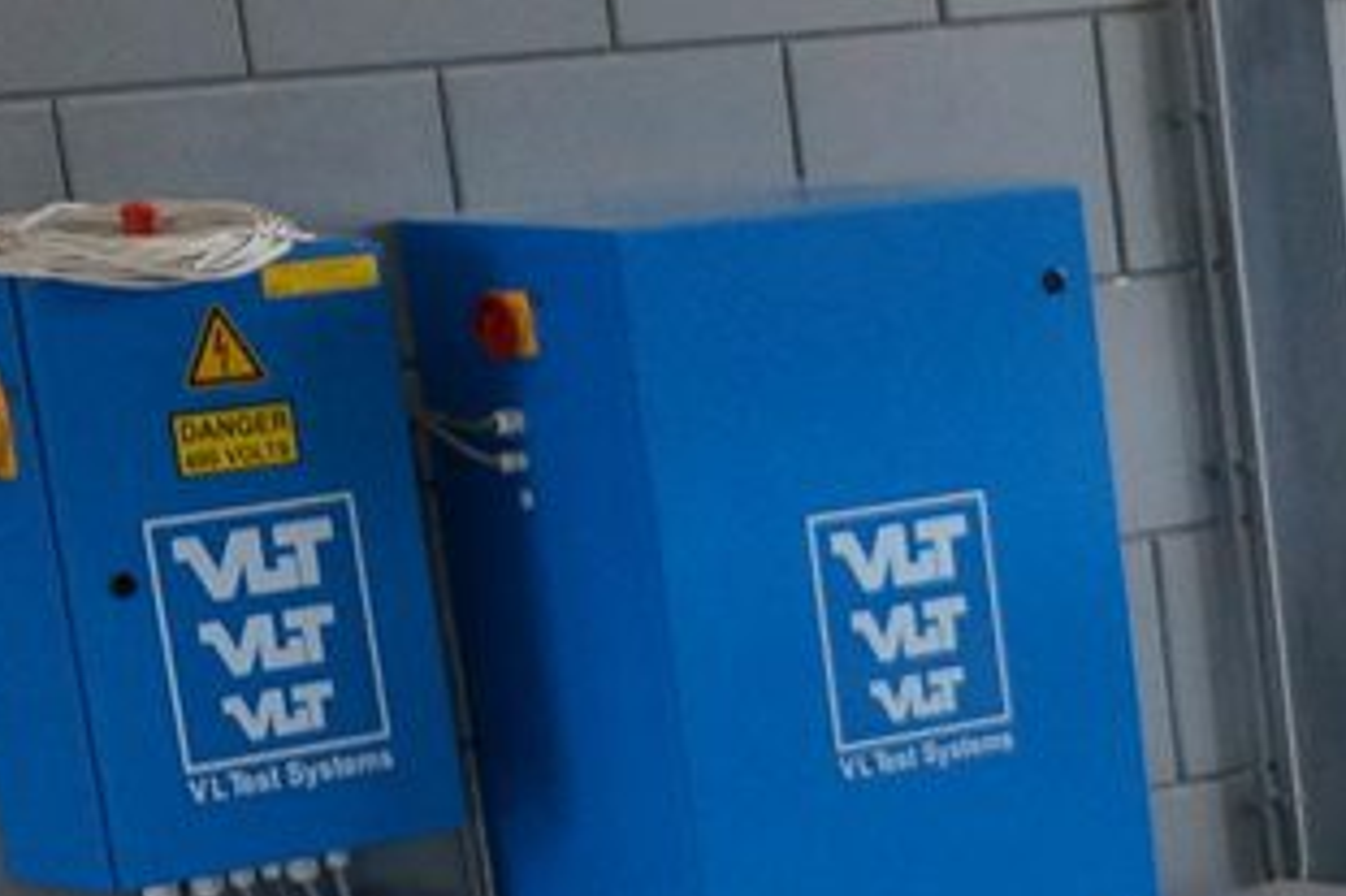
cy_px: 1738
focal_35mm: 159
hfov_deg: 11.5
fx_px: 5941
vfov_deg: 8.2
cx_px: 2800
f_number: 4
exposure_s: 1/160
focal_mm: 22
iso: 800
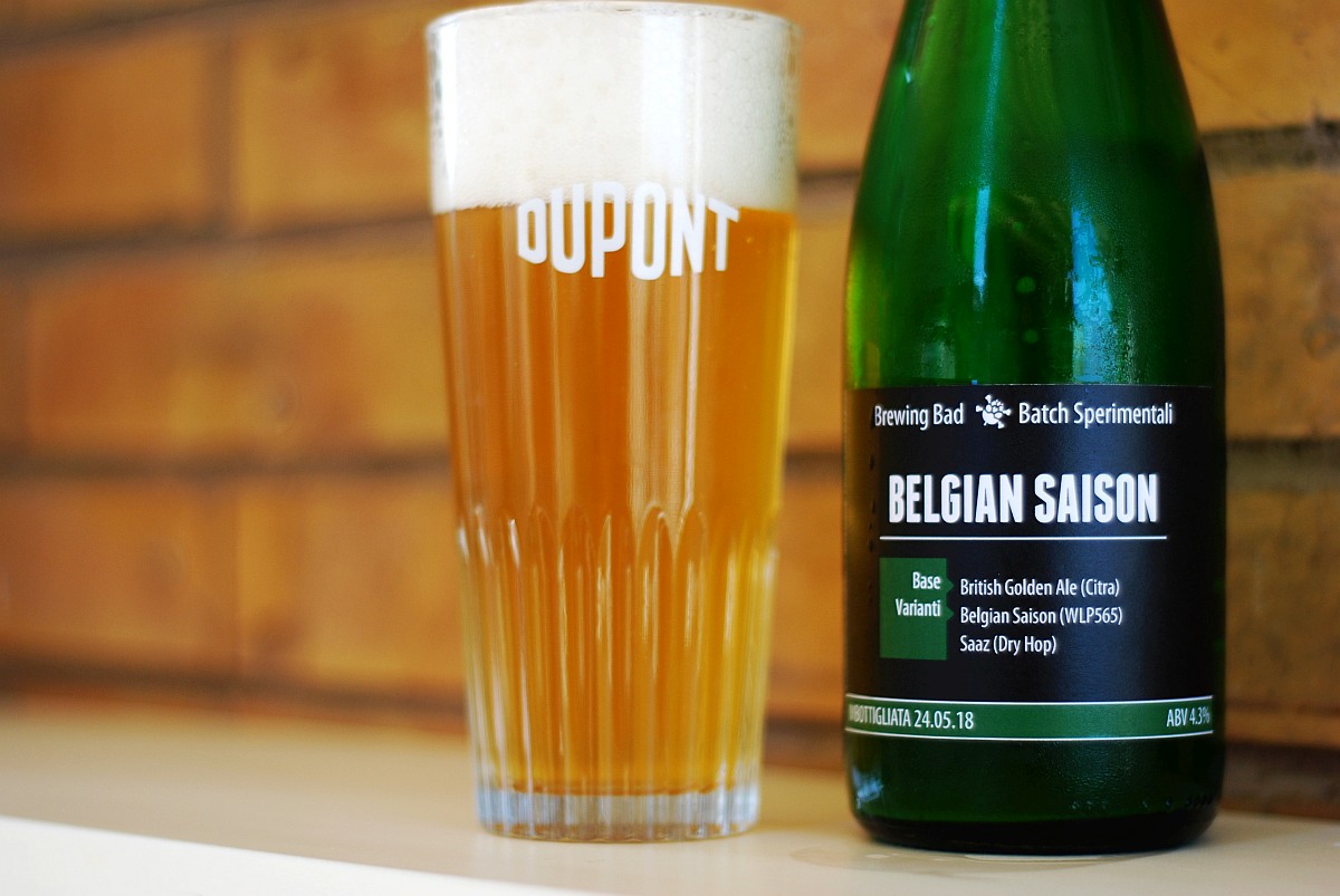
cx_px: 670
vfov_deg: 18.2
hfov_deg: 27.0
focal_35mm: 75
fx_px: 2795
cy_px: 448
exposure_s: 1/500
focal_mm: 50
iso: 200
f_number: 1.8
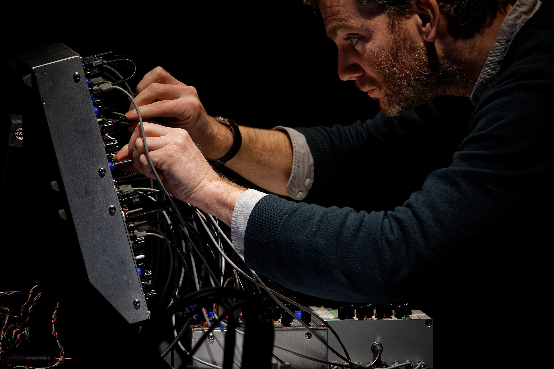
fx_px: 5771
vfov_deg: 3.7
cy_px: 184
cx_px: 277
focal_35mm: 375
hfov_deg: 5.5
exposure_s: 1/160
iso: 1000
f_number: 6.3
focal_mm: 250
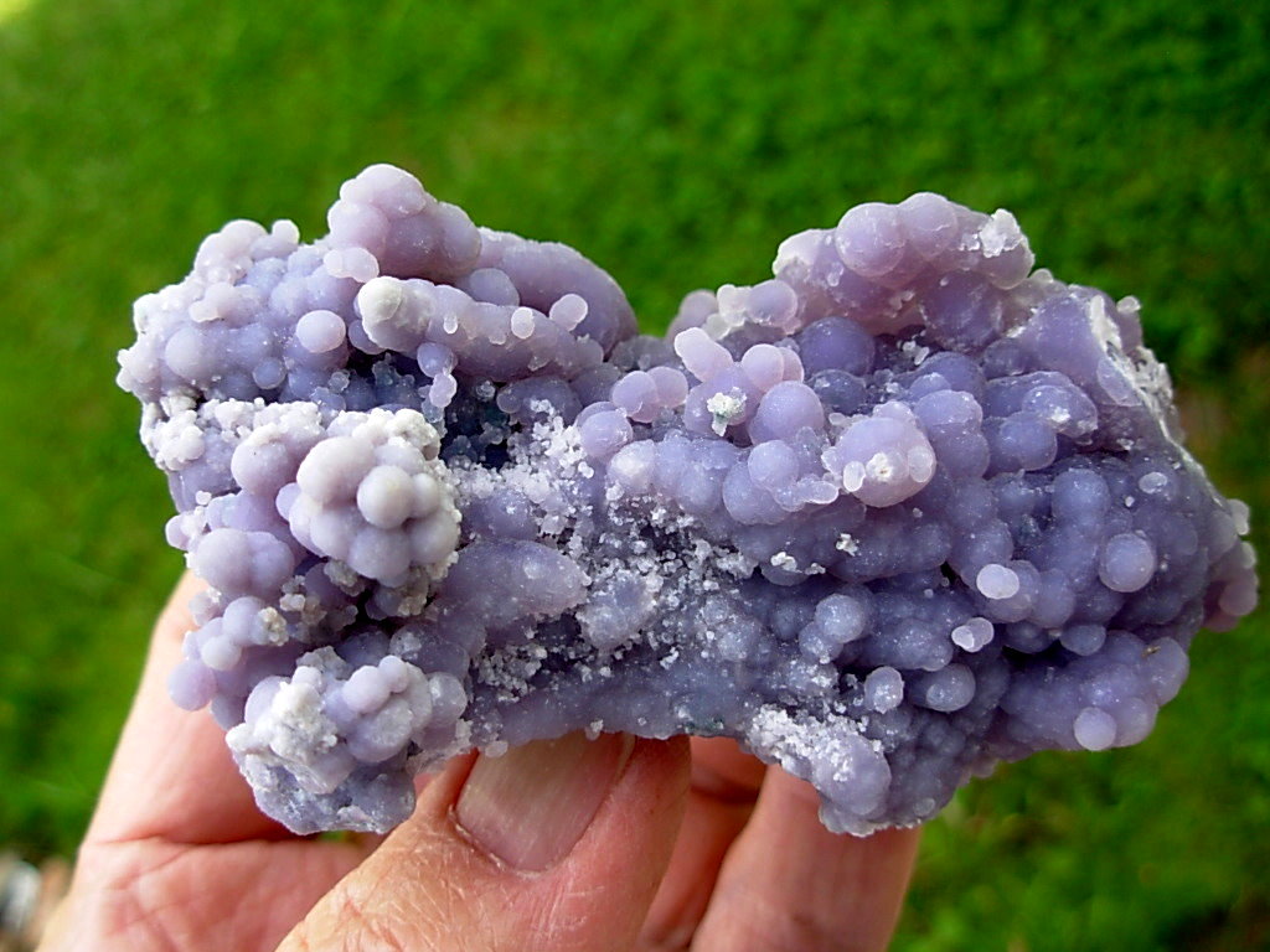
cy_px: 476
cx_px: 635
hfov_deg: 49.0
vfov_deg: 37.7
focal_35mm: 38
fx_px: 1394
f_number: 2.9
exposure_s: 1/222
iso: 50
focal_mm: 6.3
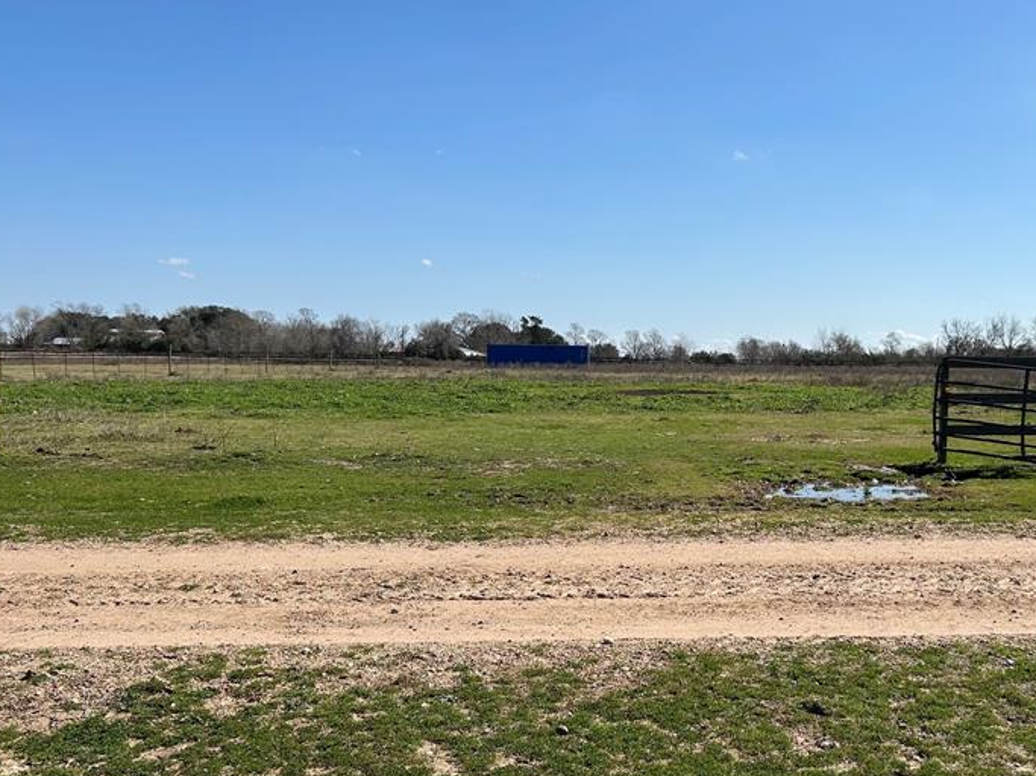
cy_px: 477
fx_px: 1167
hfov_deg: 47.1
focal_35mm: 39
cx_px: 689
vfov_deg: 36.6
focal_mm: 5.7
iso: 50
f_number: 1.5
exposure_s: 1/6211
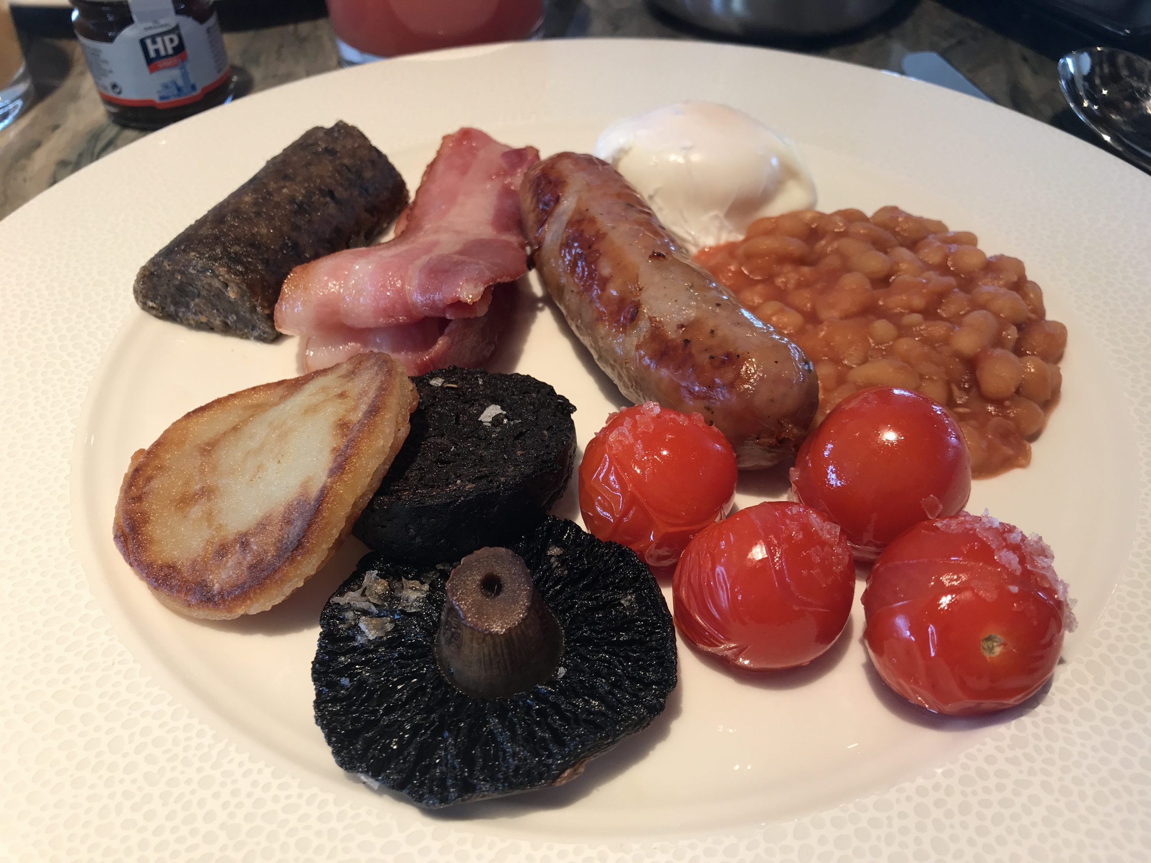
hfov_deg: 63.4
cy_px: 432
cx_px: 576
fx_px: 931
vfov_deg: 49.7
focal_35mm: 28
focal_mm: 3.99
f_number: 1.8
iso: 25
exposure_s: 1/50
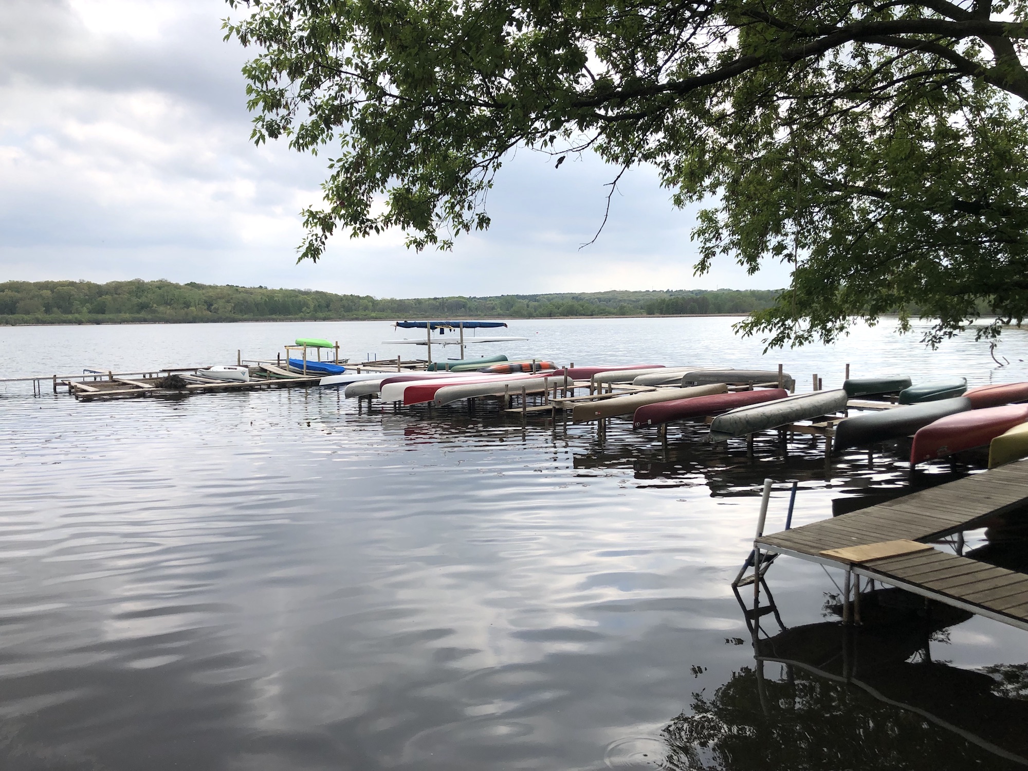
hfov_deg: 63.4
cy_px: 386
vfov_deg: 49.7
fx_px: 832
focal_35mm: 28
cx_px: 514
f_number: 1.8
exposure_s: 1/1548
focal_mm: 3.99
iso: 20
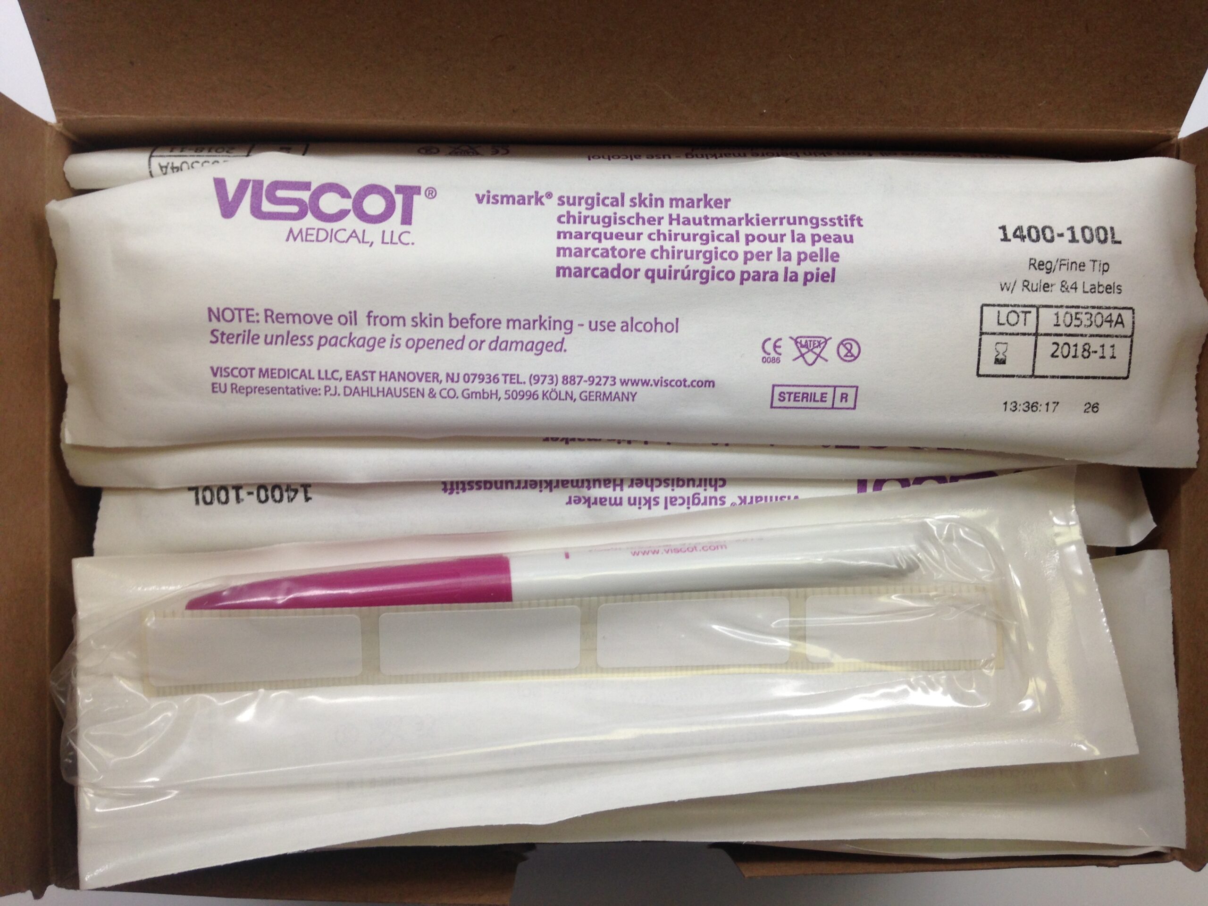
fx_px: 1152
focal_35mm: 33
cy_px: 453
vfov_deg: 42.9
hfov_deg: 55.4
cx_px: 604
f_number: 2.4
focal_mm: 4.12
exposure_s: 1/40
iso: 50
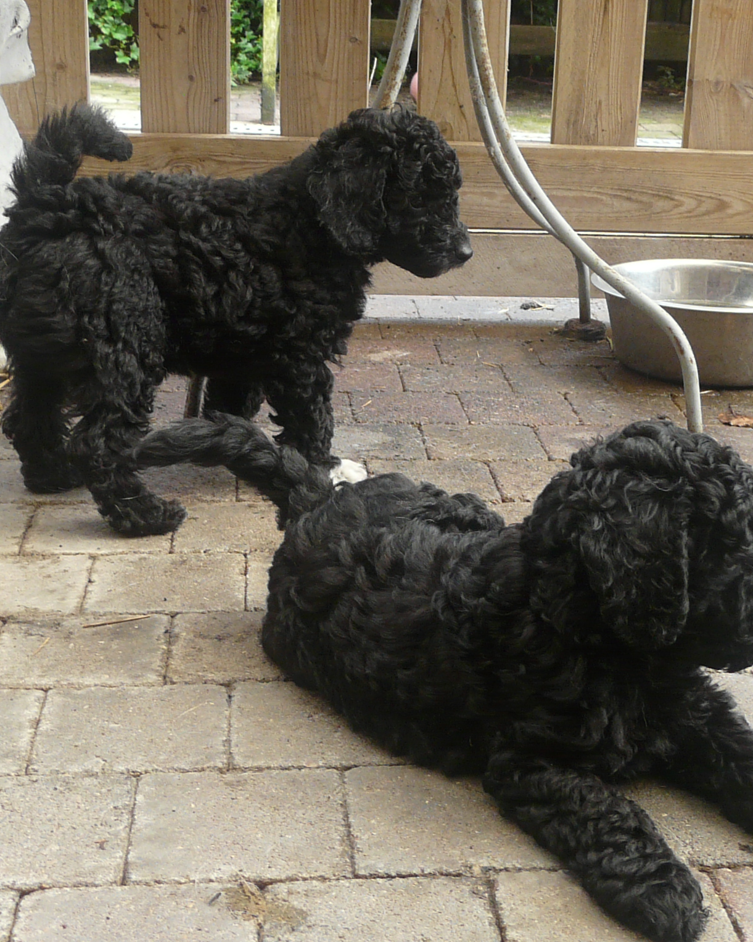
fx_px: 1533
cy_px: 473
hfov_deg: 27.5
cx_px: 475
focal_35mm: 55
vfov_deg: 34.2
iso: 100
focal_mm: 4.6
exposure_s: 1/100
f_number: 2.8
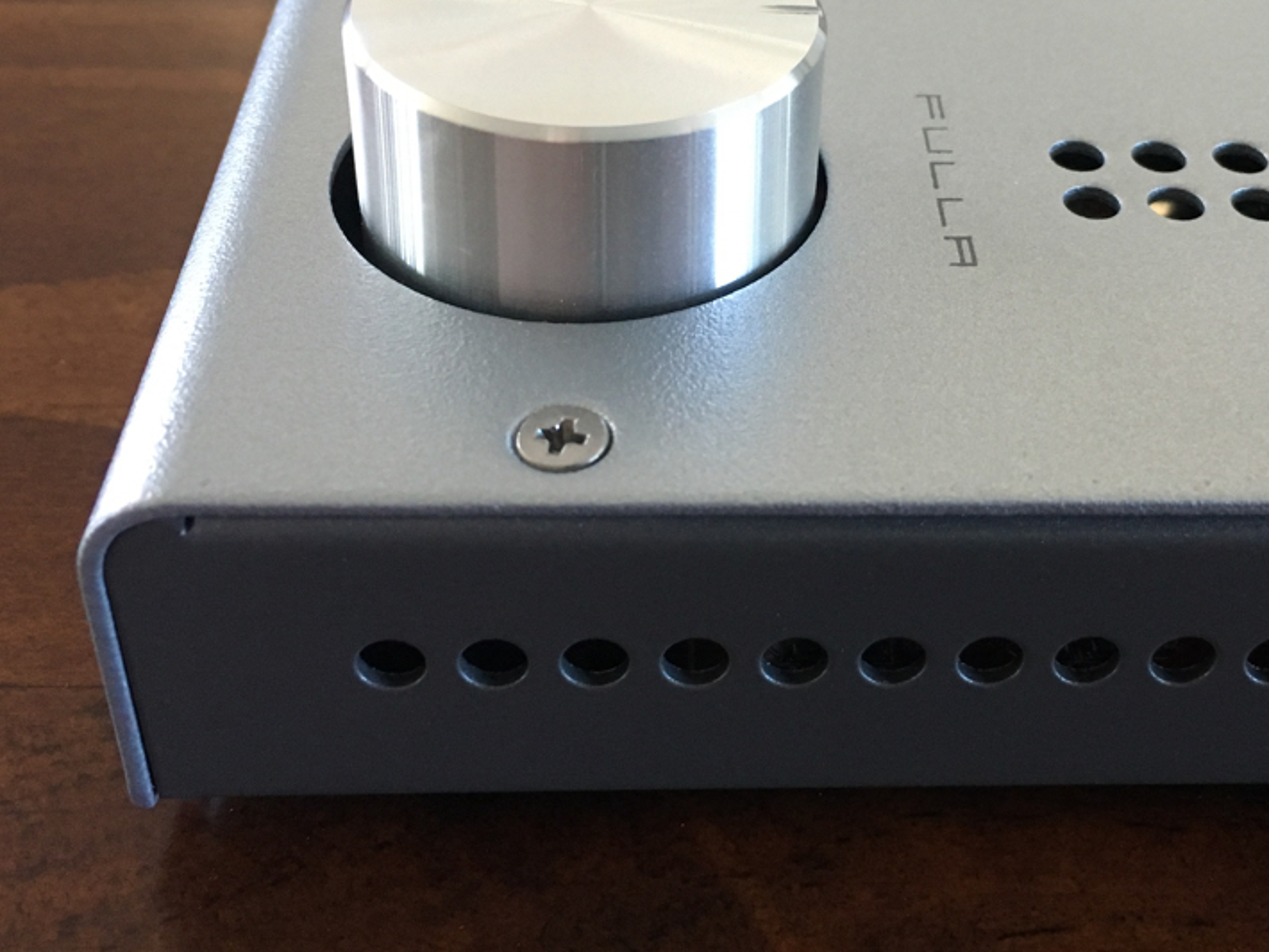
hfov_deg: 38.4
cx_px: 860
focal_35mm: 49
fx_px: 1797
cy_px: 327
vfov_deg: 29.5
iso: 200
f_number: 2.2
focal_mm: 4.15
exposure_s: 1/33
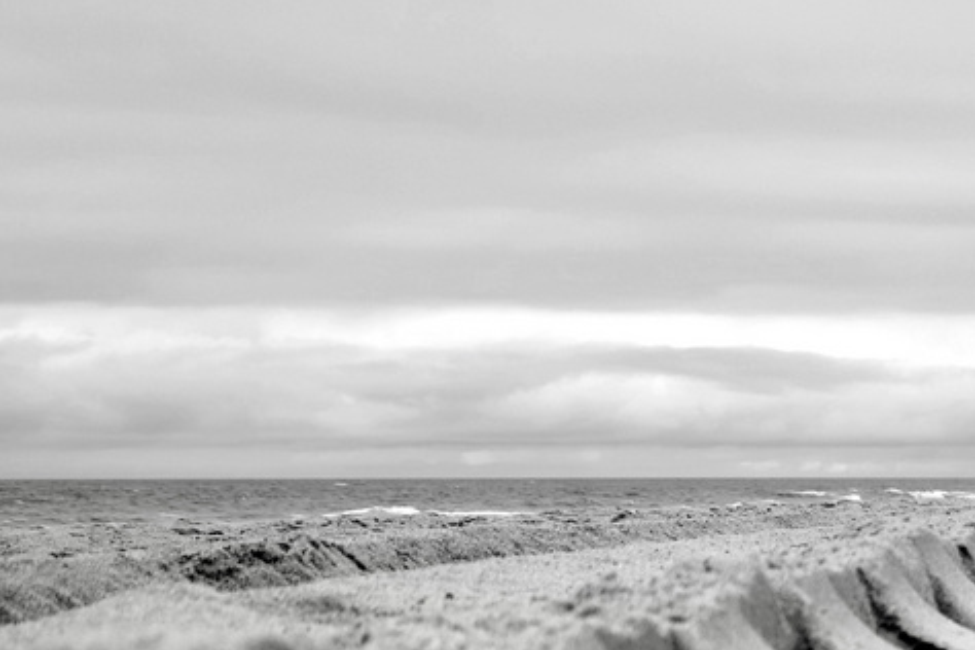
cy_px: 778
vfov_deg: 12.6
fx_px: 2871
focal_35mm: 106
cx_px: 1370
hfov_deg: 17.7
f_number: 4
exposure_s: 1/500
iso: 100
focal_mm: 21
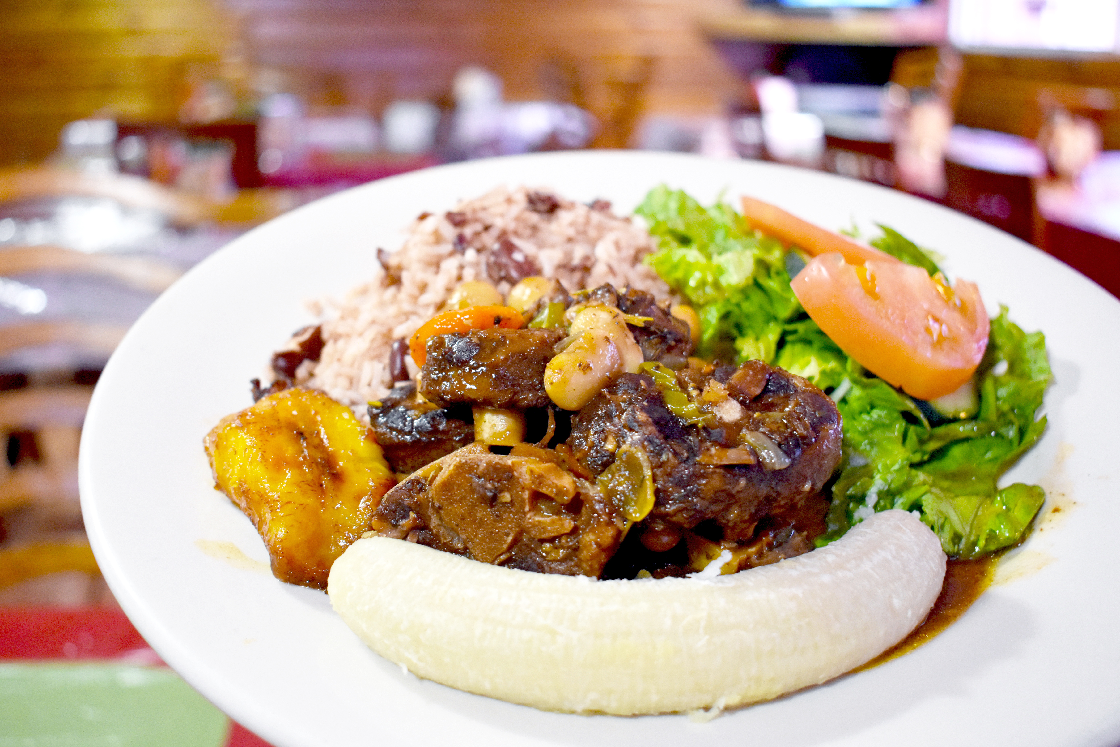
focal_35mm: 45
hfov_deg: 44.0
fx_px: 1385
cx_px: 566
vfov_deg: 30.2
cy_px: 370
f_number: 4.2
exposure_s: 1/60
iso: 1800
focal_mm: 29
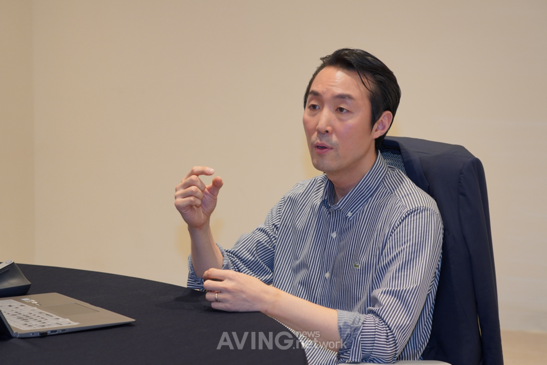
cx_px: 274
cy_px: 182
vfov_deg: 13.0
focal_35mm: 105
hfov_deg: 19.5
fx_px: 1595
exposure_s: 1/160
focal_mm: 70
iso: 320
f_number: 4
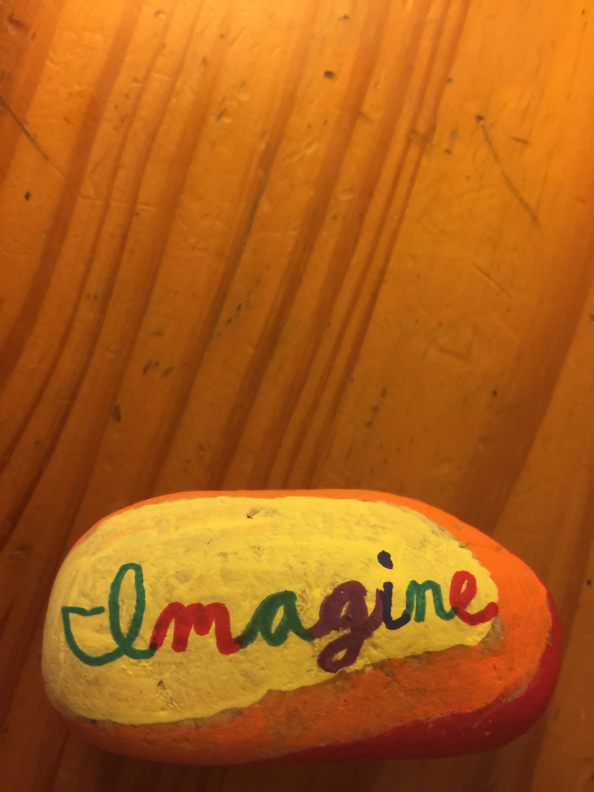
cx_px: 297
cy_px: 396
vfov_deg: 61.7
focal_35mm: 29
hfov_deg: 48.2
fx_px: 664
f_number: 2.2
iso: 100
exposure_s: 1/10
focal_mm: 4.15
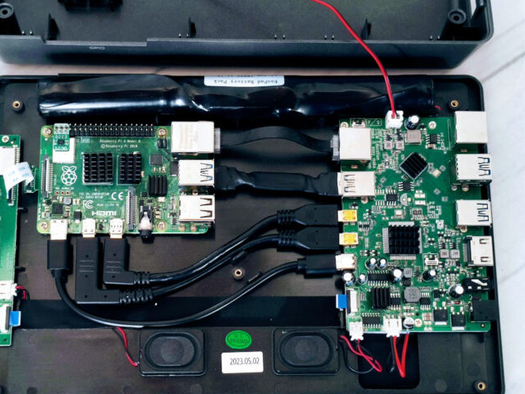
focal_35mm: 59
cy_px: 213
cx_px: 236
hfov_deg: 32.7
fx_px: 895
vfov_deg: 24.8
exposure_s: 1/33
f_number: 1.75
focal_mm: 4.77
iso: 304
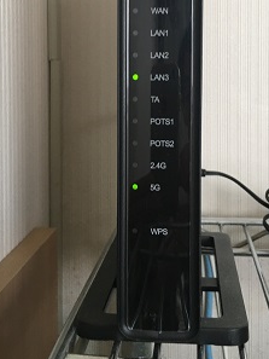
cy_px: 88
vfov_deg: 35.9
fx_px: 538
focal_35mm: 52
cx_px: 148
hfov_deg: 28.0
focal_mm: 4.15
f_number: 2.2
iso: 80
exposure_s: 1/30
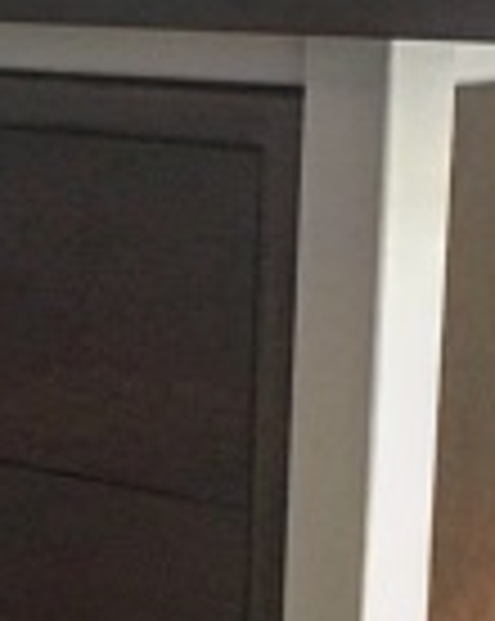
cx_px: -148
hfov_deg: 9.2
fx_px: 3010
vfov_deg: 11.6
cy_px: 650
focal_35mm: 164
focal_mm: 4.15
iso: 200
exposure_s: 1/30
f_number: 2.2
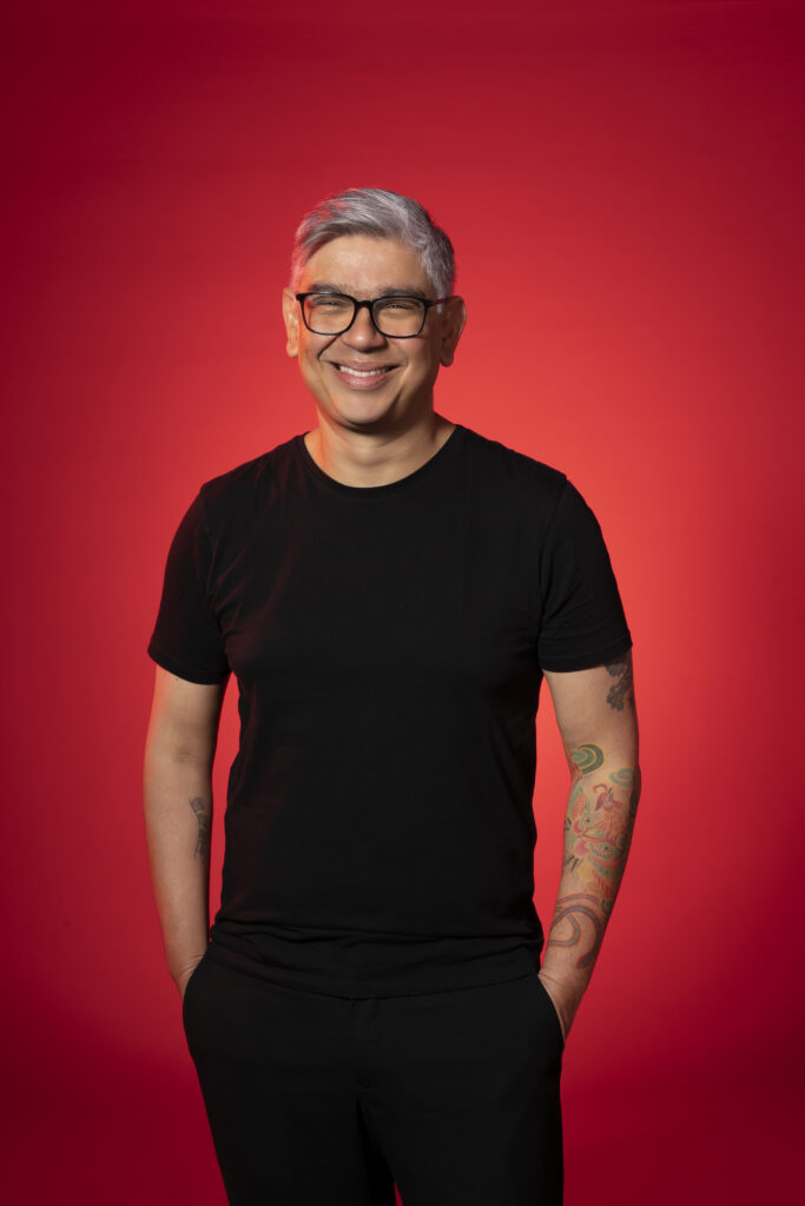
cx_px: 402
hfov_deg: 24.6
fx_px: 1844
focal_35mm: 55
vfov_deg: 36.2
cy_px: 603
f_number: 16
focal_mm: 55
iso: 80
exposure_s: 1/100
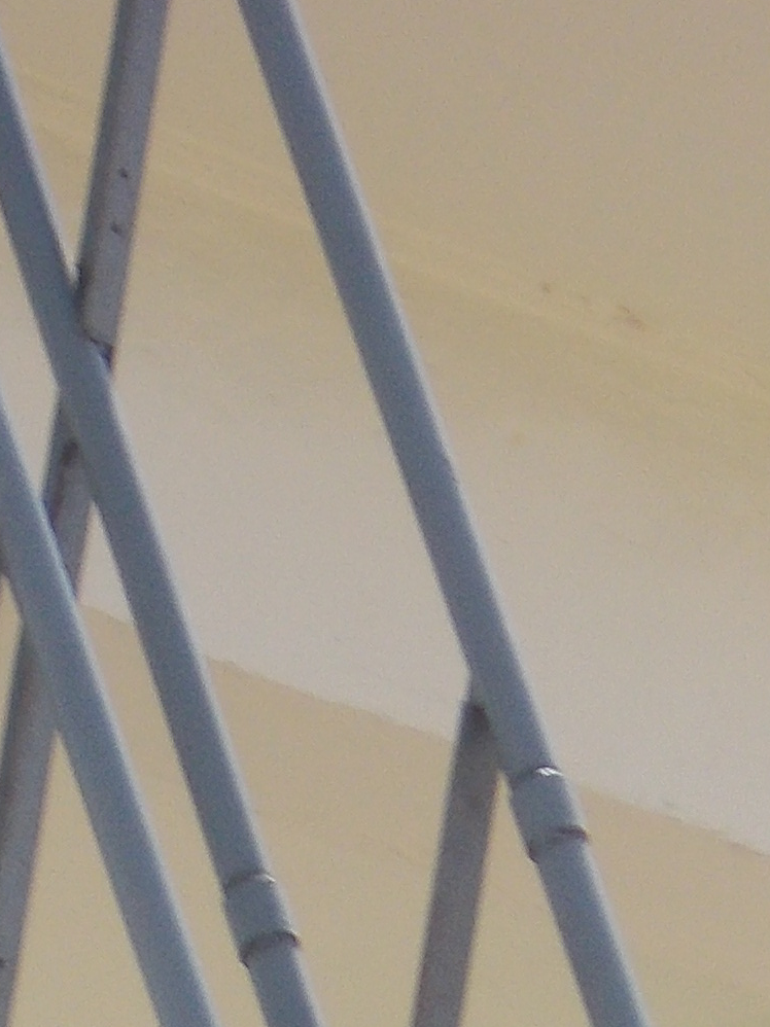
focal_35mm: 522
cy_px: 2314
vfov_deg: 3.7
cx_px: 442
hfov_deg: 2.8
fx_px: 15488
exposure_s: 1/250
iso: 80
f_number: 6
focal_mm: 20.1
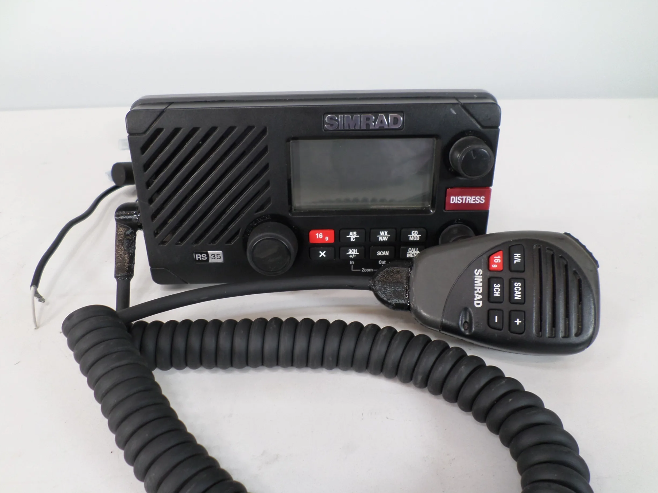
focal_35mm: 26
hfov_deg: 67.3
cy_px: 255
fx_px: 494
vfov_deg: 53.0
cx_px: 322
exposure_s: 1/30
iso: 80
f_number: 2.5
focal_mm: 4.5
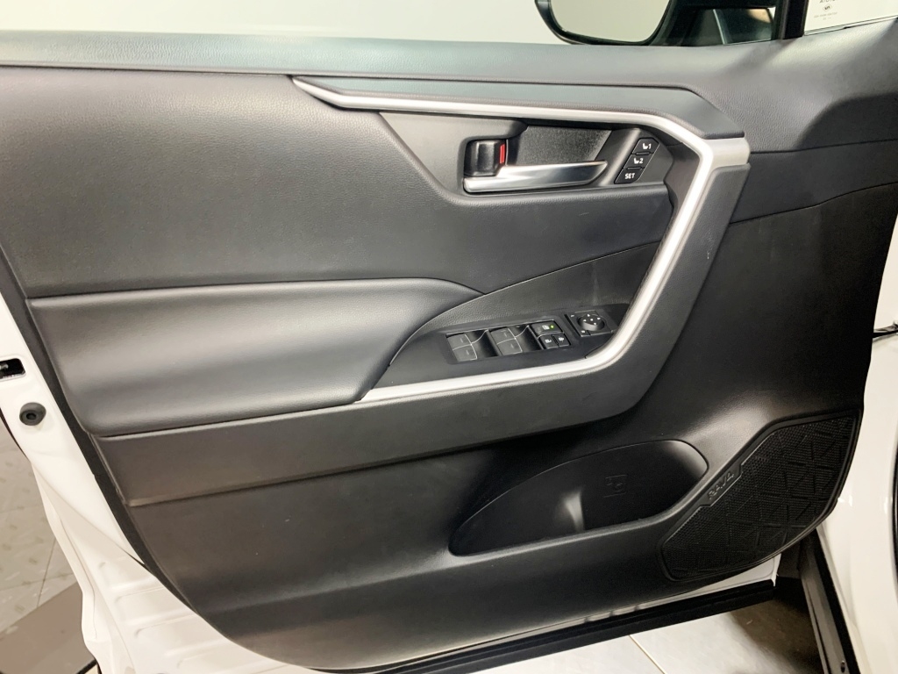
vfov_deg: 53.1
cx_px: 449
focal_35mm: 26
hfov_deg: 67.3
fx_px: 674
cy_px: 337
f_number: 1.8
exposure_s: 1/30
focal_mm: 4.25
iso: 400
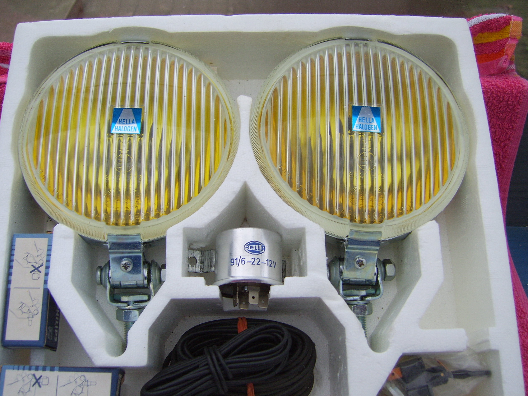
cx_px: 260
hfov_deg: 47.9
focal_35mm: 39
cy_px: 193
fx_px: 595
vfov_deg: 36.8
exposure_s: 1/60
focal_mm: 7.8
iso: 50
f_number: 2.8
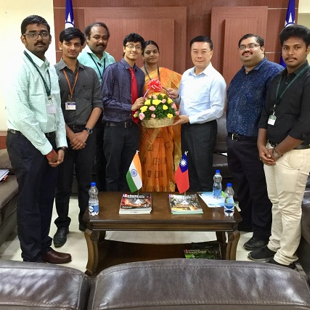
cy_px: 131
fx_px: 365
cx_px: 152
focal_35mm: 36
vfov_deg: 45.9
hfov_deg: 46.0
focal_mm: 4.15
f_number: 2.2
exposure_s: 1/10
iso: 100
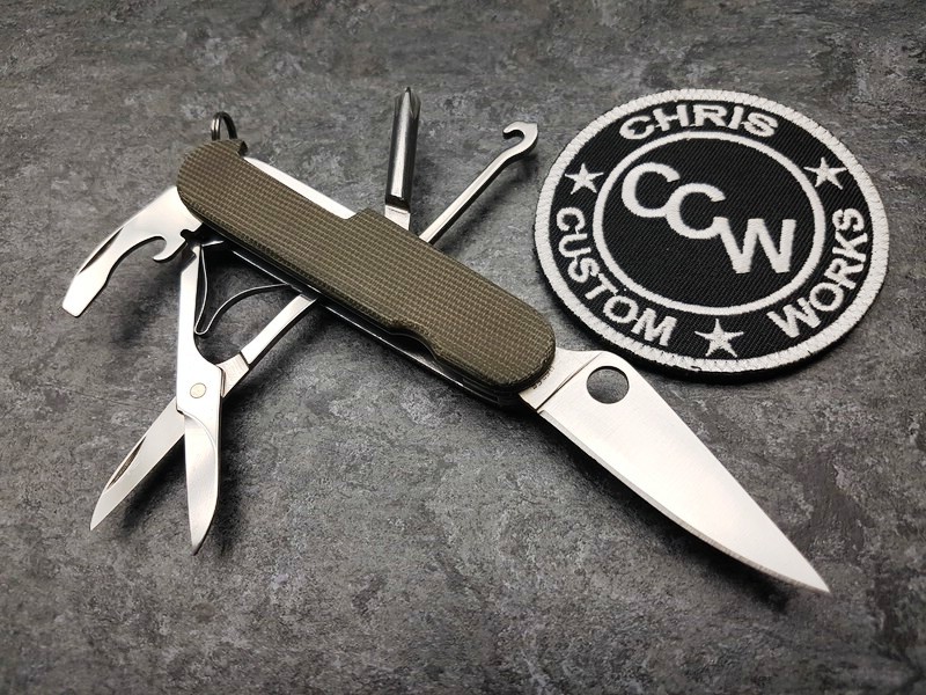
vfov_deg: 53.1
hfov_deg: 67.3
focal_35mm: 26
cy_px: 348
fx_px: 696
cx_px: 463
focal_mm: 4.2
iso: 80
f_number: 1.7
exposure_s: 1/100
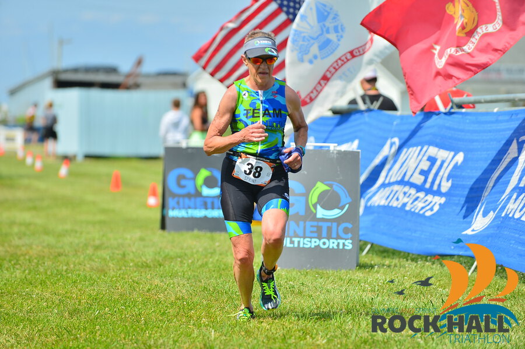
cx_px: 262
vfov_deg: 6.9
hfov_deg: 10.3
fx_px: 2915
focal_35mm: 200
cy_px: 174
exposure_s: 1/1250
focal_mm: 200
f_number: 5
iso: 100
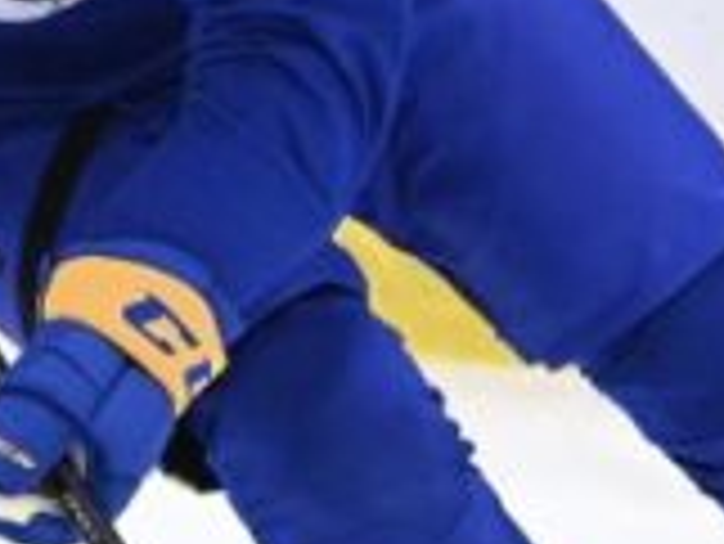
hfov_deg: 1.4
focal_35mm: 1378
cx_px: 166
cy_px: 319
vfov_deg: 1.1
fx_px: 28843
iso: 4000
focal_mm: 300
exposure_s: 1/1600
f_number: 2.8
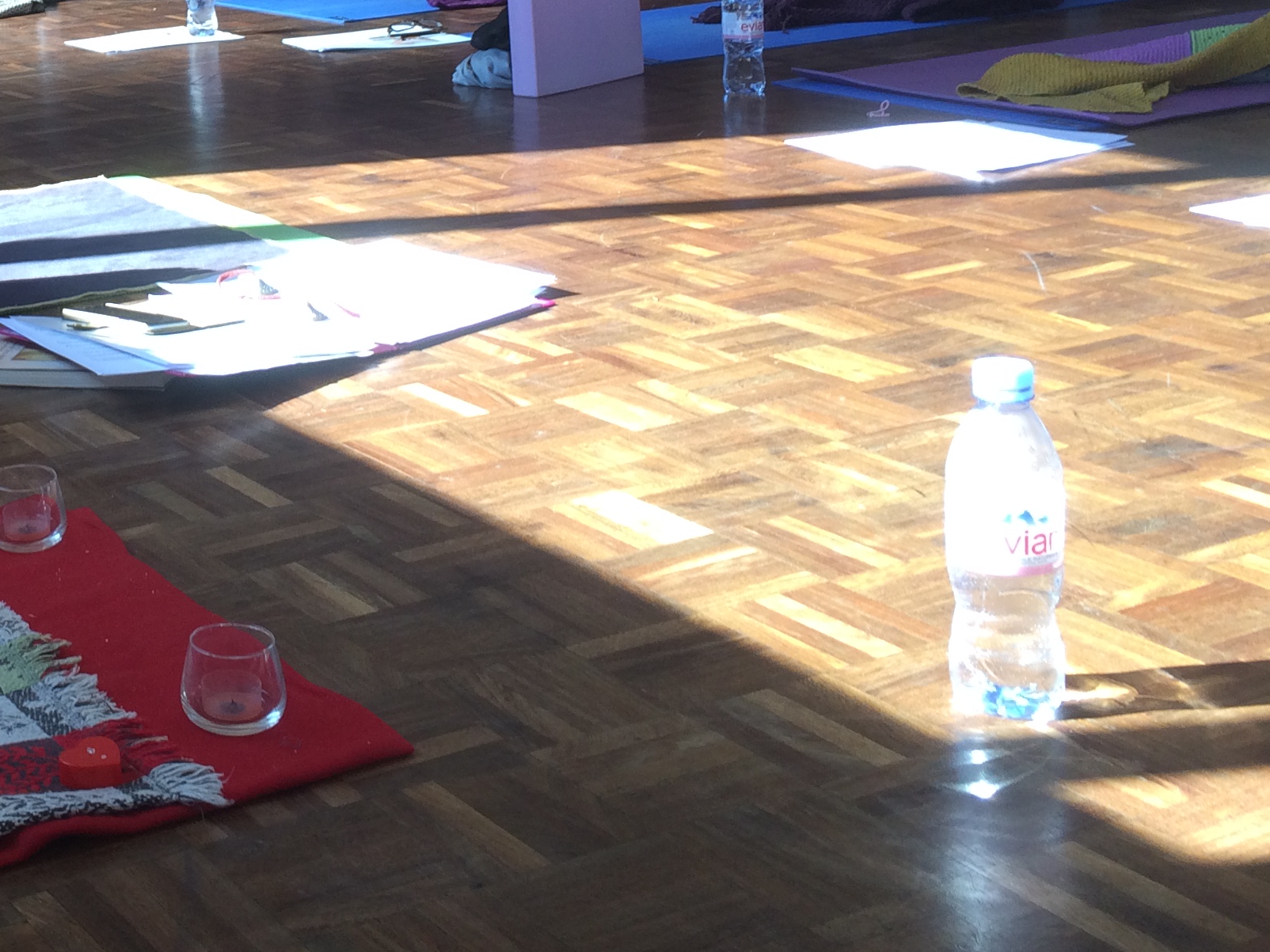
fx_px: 2165
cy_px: 34
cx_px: -10
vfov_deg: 23.9
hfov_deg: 30.3
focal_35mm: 59
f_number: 2.2
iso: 32
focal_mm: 4.15
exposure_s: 1/127
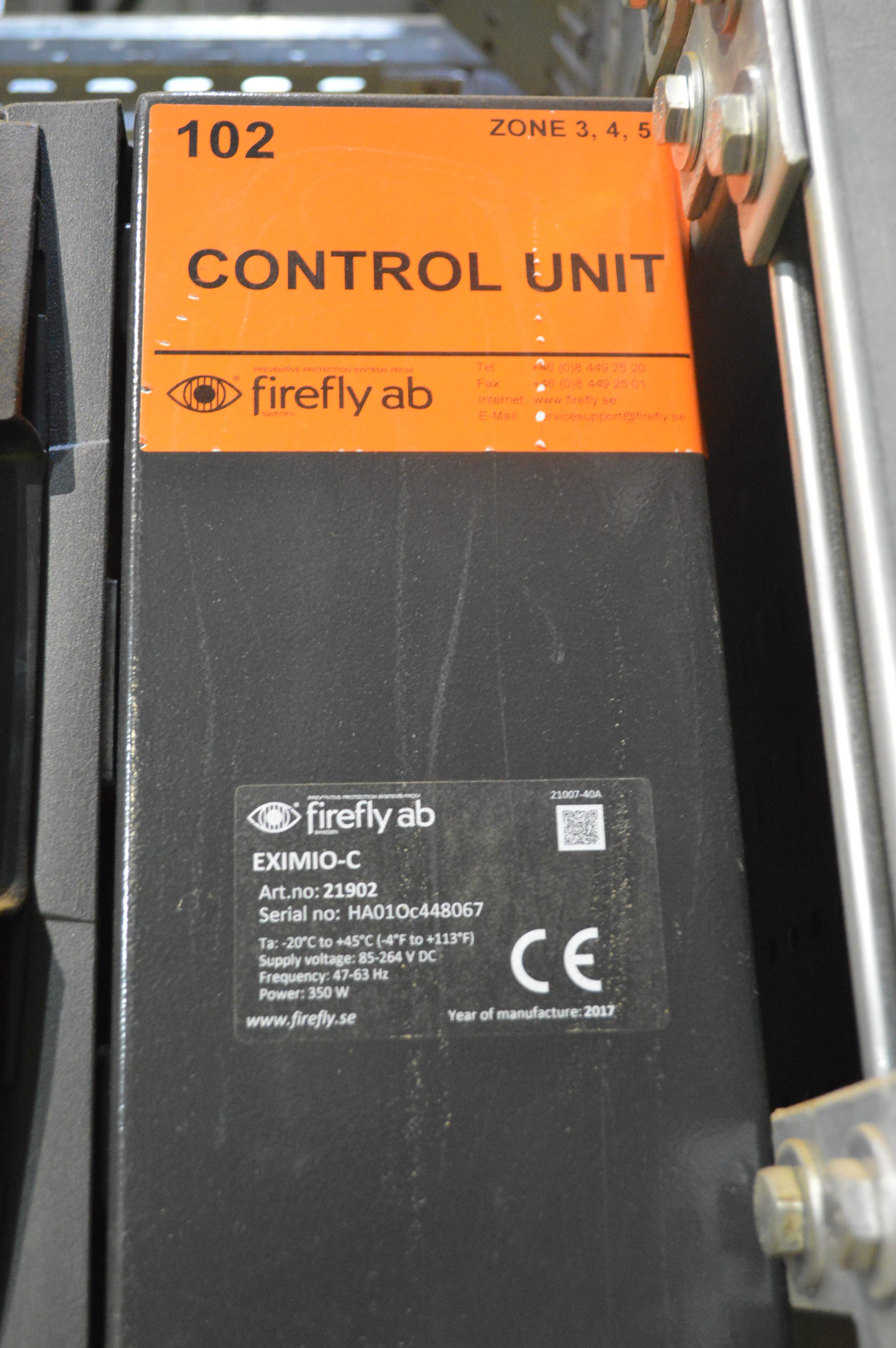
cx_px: 448
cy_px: 674
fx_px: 1627
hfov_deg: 30.8
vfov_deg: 45.0
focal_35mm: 44
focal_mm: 29
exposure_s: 1/13
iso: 3200
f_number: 4.5
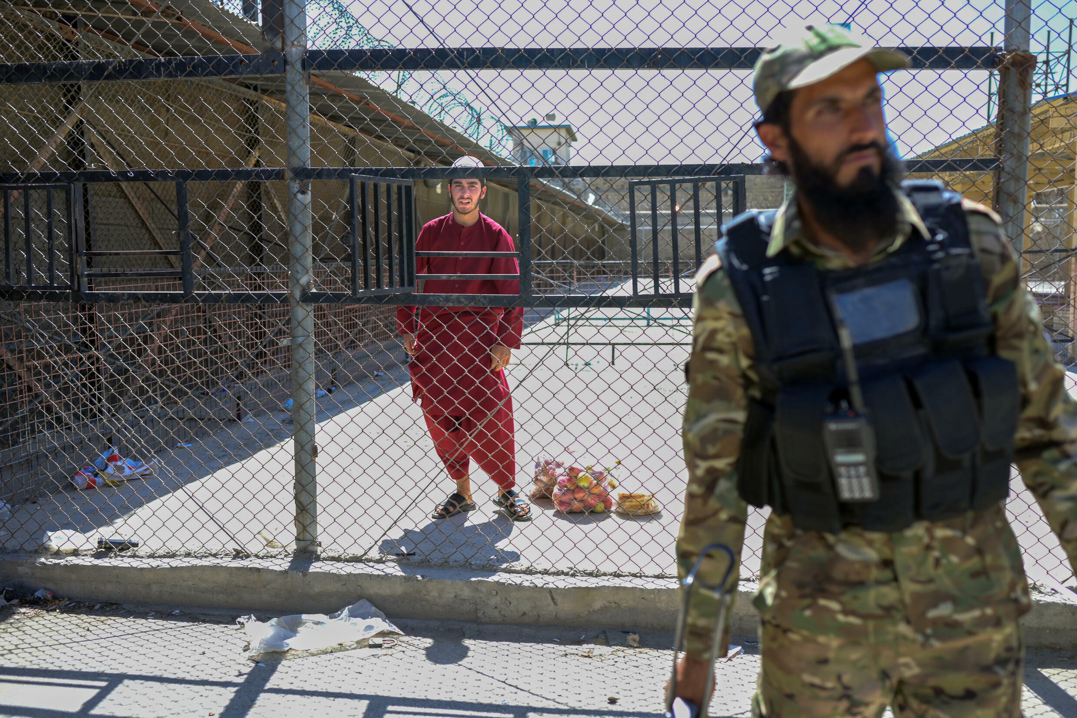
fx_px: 1047
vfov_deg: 37.8
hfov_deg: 54.4
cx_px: 538
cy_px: 359
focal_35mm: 35
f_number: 2.8
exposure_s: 1/320
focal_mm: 35
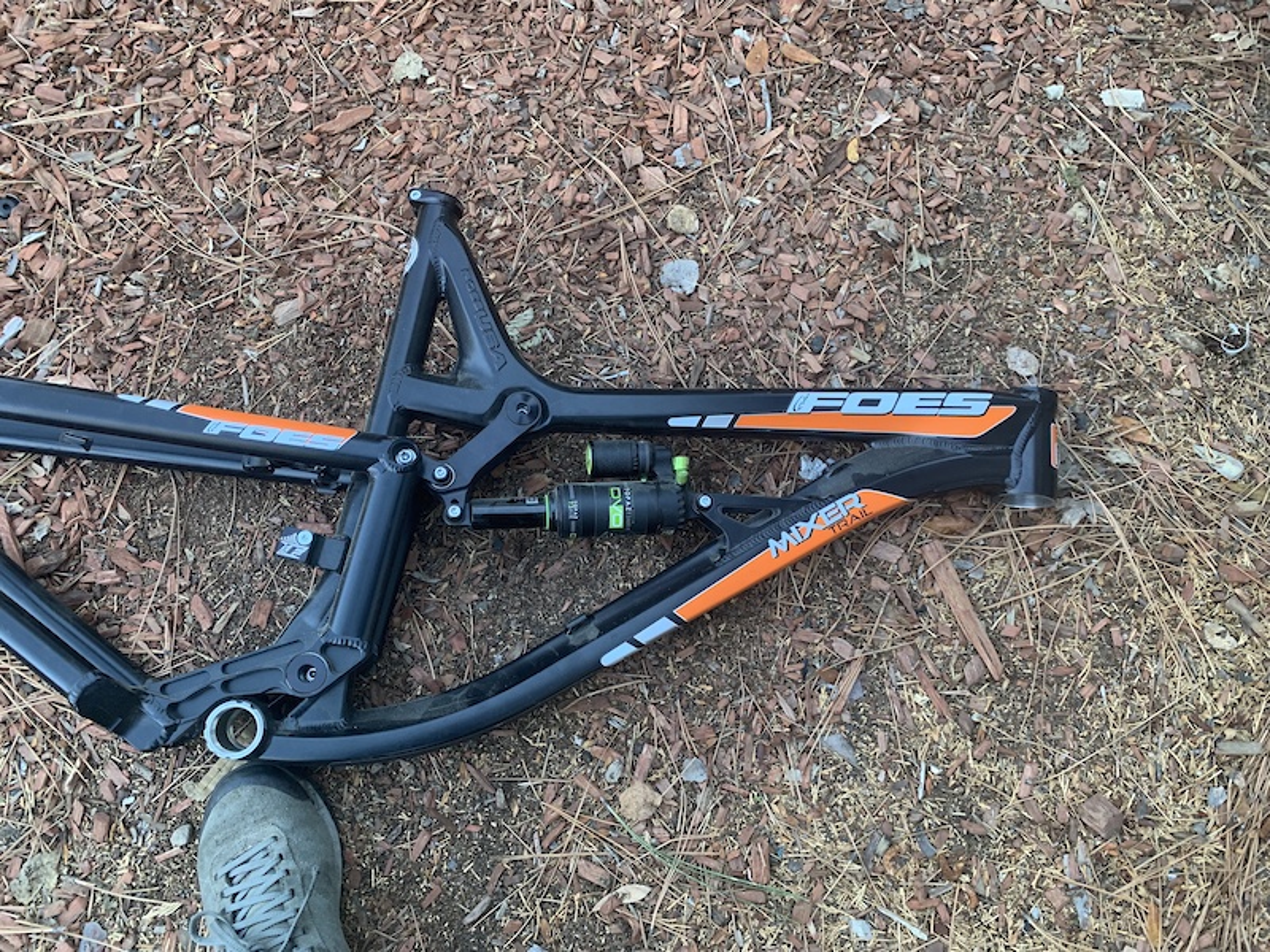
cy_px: 476
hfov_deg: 67.3
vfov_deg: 53.1
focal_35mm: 26
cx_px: 635
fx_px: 954
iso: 100
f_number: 1.8
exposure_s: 1/68
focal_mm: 4.25
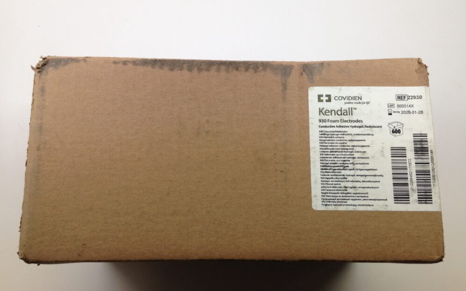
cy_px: 140
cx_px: 232
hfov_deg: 54.0
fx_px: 457
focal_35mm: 36
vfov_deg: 35.3
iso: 50
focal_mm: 4.12
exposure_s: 1/40
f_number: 2.4
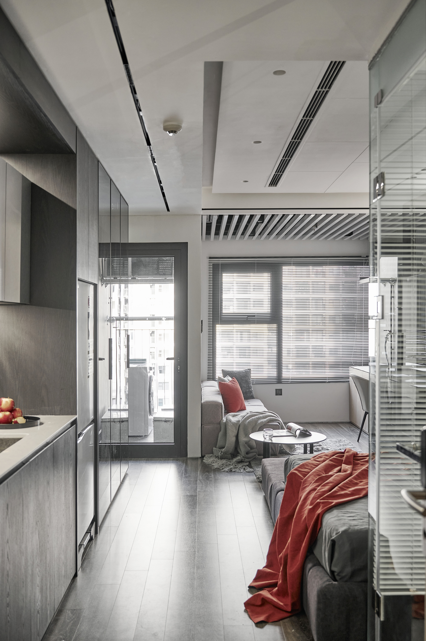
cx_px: 213
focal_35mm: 35
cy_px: 320
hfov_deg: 37.8
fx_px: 622
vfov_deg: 54.5
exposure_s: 1/40
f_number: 4
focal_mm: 35
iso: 79
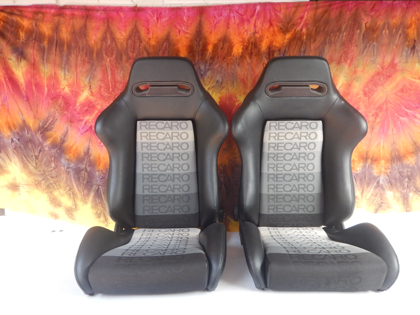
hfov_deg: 71.6
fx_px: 291
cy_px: 158
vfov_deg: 56.8
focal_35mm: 24
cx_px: 210
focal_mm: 4.3
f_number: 2.8
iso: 400
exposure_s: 1/160
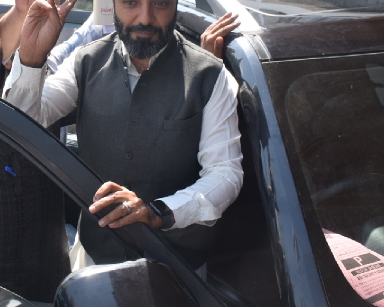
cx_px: 78
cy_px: 84
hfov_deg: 37.4
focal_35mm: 48
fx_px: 545
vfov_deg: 31.0
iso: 320
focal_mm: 18
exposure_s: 1/320
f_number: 9
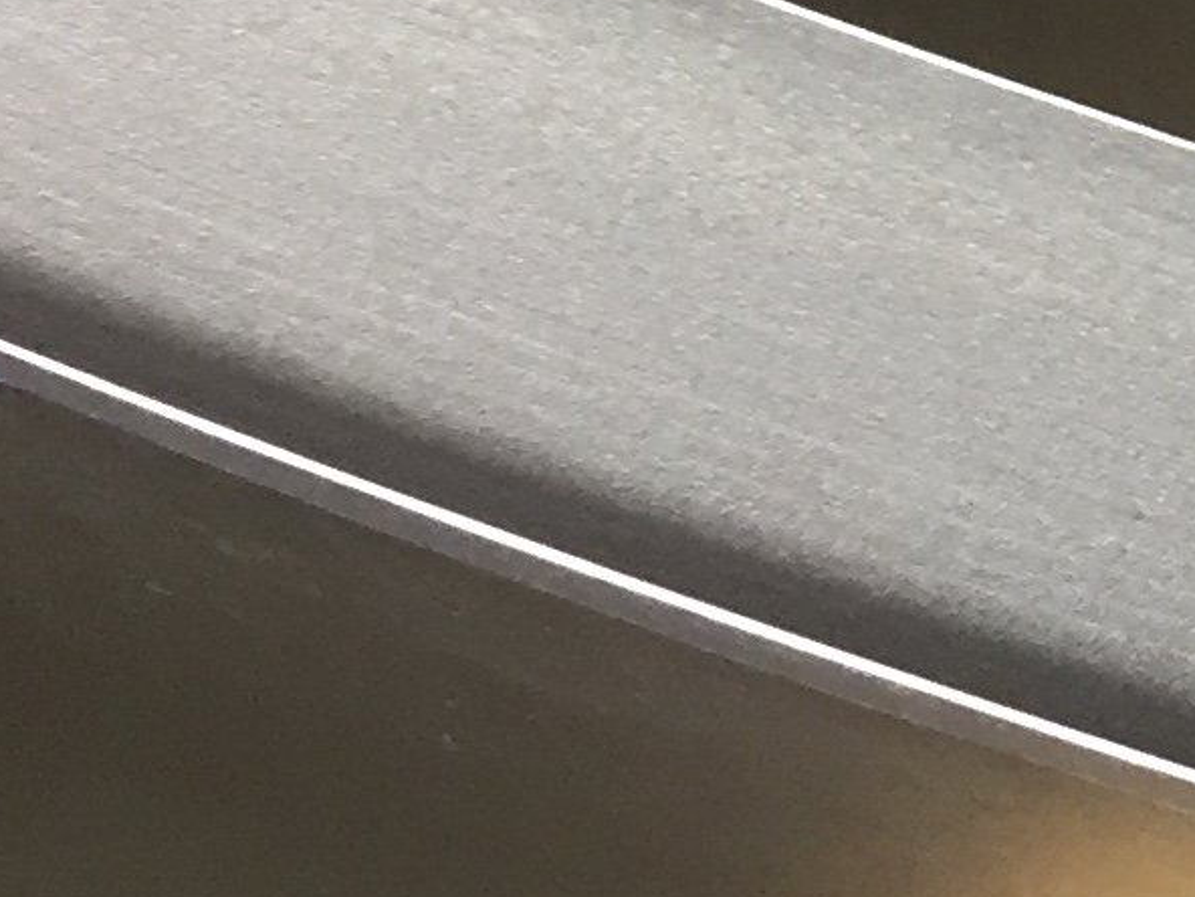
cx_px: 2089
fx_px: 5523
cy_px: -515
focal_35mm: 160
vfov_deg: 9.0
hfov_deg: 11.5
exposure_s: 1/33
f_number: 2.2
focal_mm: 4.15
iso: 100
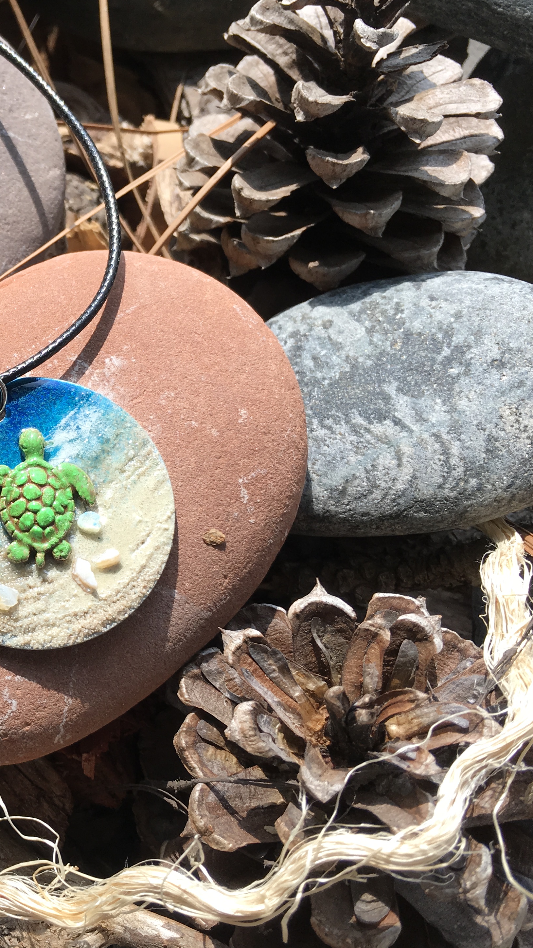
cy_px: 482
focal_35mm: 44
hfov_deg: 24.8
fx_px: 1105
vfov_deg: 46.4
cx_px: -90
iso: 25
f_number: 2.2
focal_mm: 4.15
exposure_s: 1/545
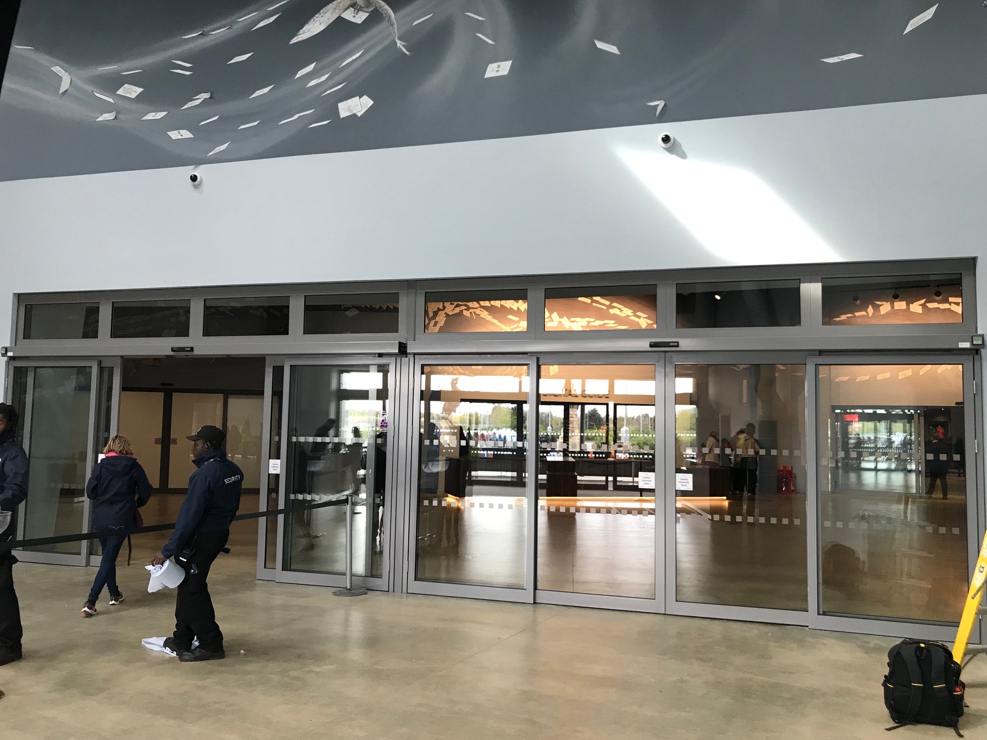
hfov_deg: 63.4
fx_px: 798
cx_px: 494
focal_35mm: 28
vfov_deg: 49.7
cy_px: 370
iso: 25
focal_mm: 3.99
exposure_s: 1/33
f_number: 1.8
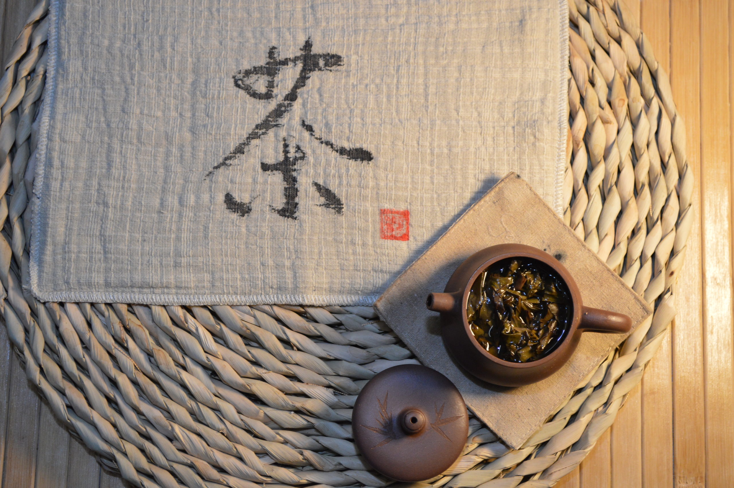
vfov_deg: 20.1
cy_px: 244
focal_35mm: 68
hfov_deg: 29.9
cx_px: 367
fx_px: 1375
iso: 1100
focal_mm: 45
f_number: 5.3
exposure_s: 1/60
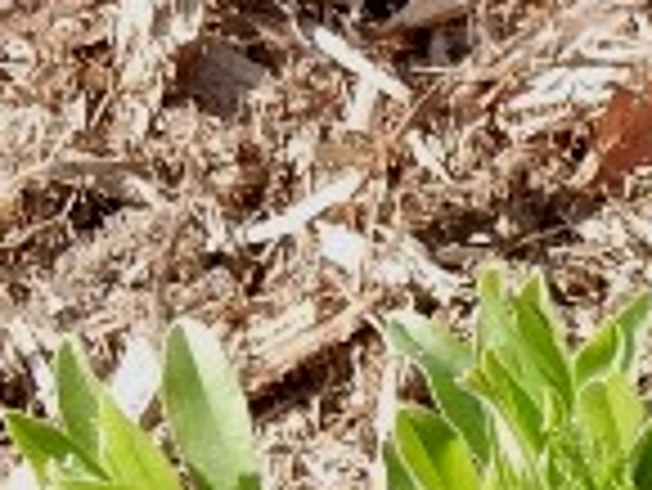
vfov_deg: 3.0
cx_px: 1407
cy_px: 1407
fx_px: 9275
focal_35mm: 492
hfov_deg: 4.0
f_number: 5
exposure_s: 1/160
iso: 125
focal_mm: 14.9
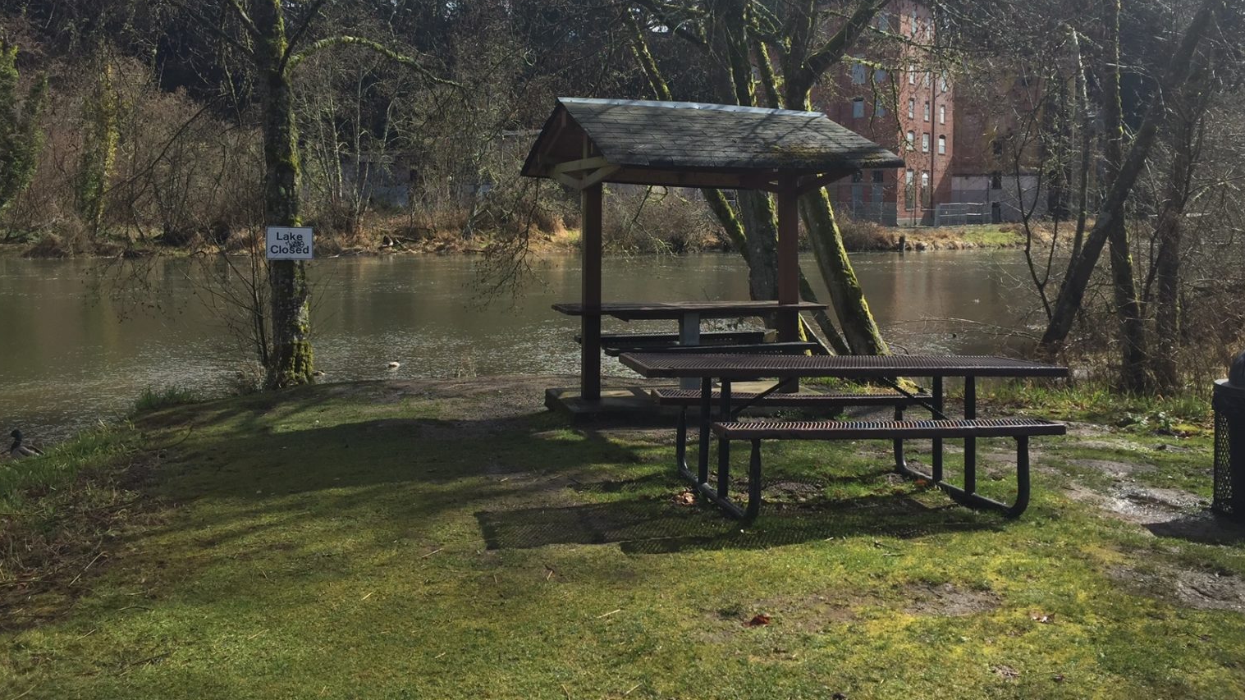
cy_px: 240
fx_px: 1056
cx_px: 620
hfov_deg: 61.0
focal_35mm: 32
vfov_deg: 36.3
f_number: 2.2
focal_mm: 4.15
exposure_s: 1/1319
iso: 32
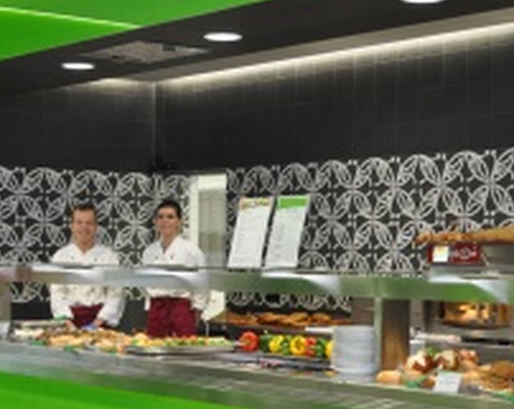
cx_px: 266
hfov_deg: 21.3
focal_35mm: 90
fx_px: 1368
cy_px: 356
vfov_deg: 16.8
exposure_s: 1/60
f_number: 4.5
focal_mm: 29
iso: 800
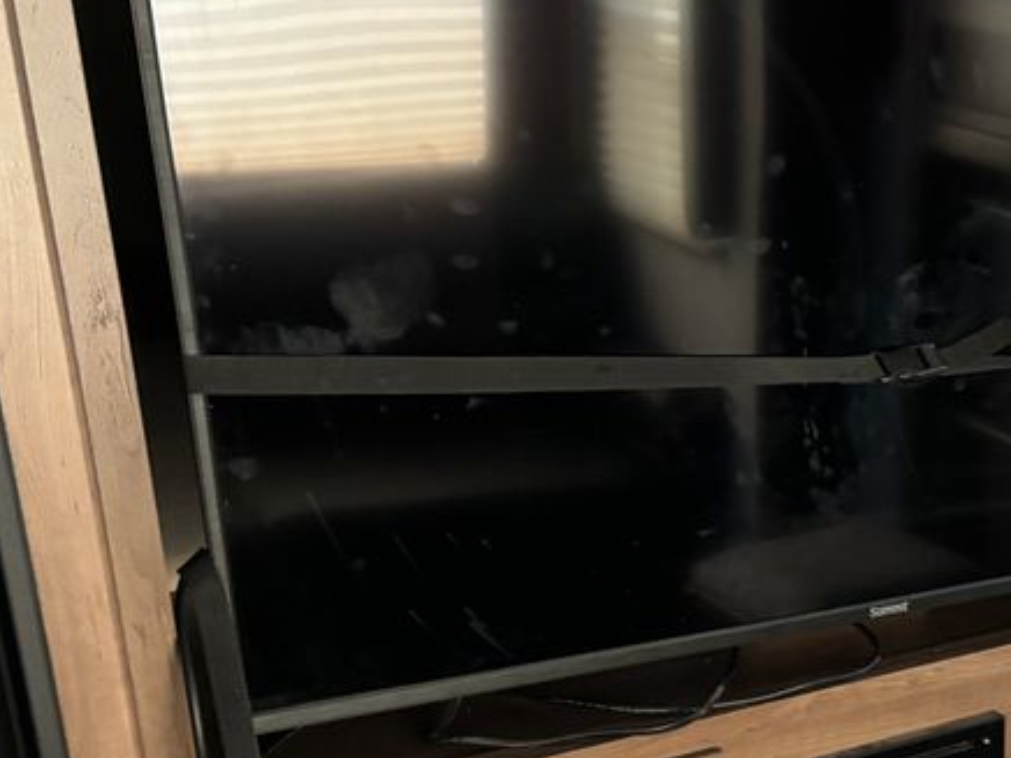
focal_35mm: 61
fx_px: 1782
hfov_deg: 30.6
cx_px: 863
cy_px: 719
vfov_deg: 23.2
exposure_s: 1/33
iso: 640
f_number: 1.6
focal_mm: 5.96
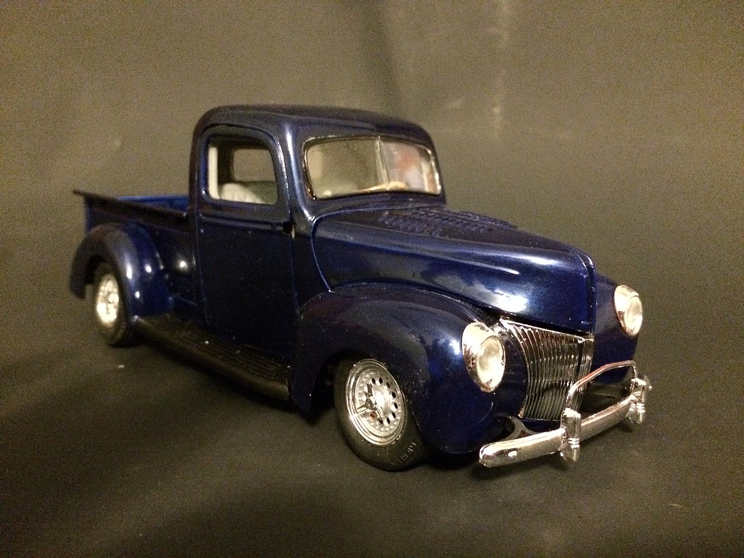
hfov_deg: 61.7
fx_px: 623
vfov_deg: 48.2
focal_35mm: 29
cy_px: 279
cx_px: 372
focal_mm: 4.15
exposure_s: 1/15
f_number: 2.2
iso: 2000
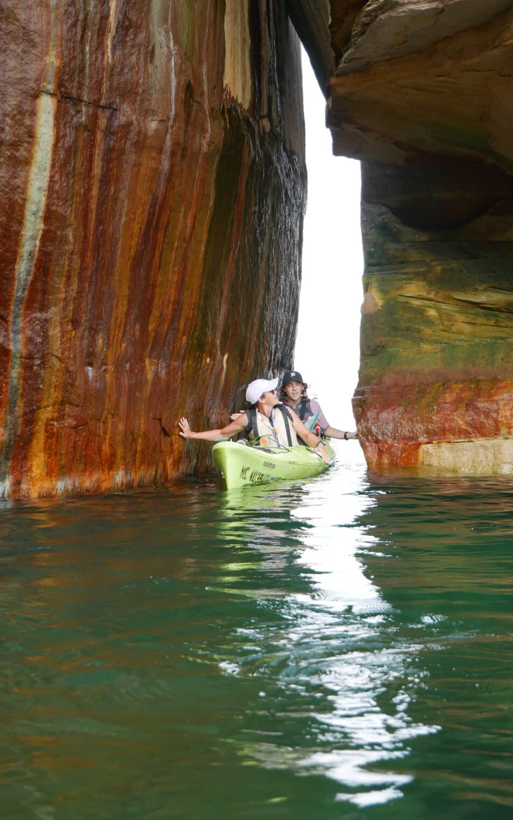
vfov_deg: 32.0
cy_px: 412
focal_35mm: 64
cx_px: 259
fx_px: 1432
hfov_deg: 20.3
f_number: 4.9
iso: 200
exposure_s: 1/100
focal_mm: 30
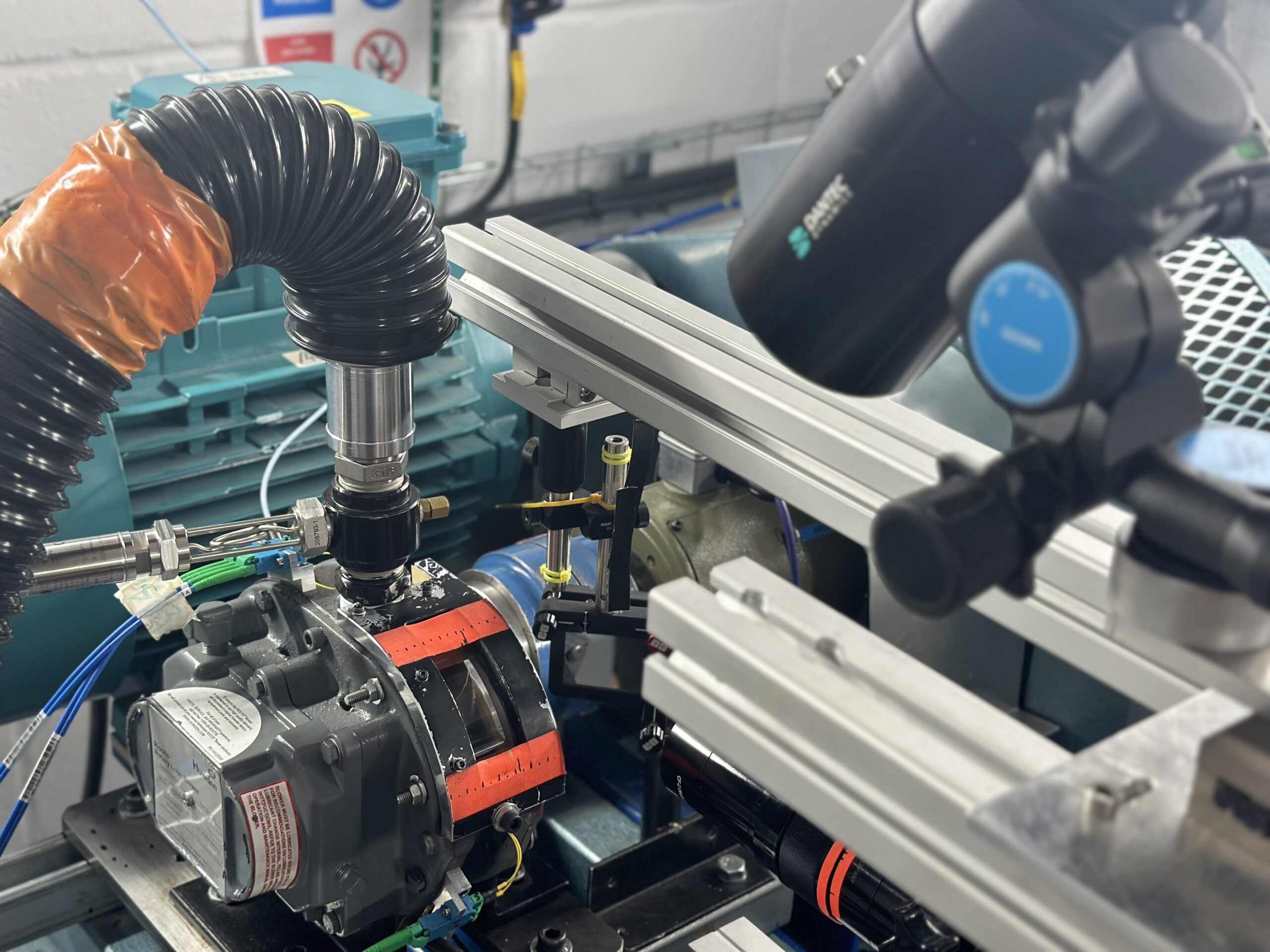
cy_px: 476
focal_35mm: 48
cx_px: 635
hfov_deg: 39.7
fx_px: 1761
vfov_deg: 30.3
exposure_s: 1/100
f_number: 1.78
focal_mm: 6.86
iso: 160
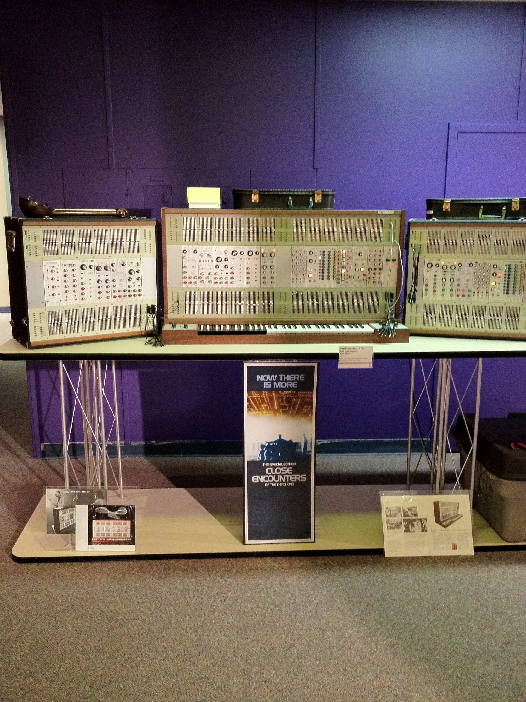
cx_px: 263
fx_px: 709
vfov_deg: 52.6
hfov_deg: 40.7
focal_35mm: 35
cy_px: 351
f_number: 2.4
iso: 400
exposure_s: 1/20
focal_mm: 4.28
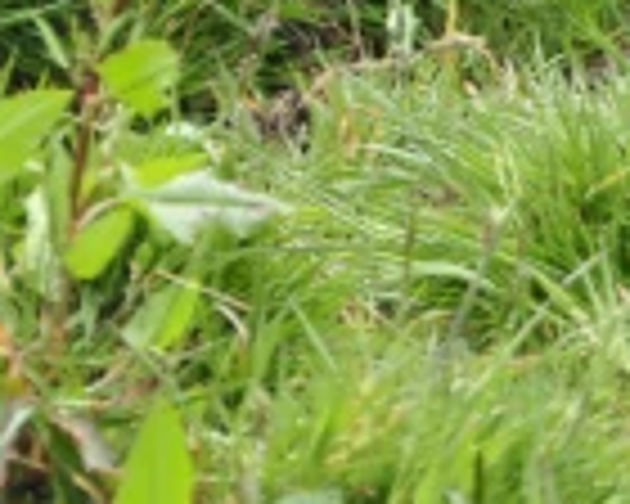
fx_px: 32387
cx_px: 1676
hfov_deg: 1.1
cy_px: -727
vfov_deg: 0.9
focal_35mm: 1737
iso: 200
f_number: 5.6
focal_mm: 200
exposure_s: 1/320
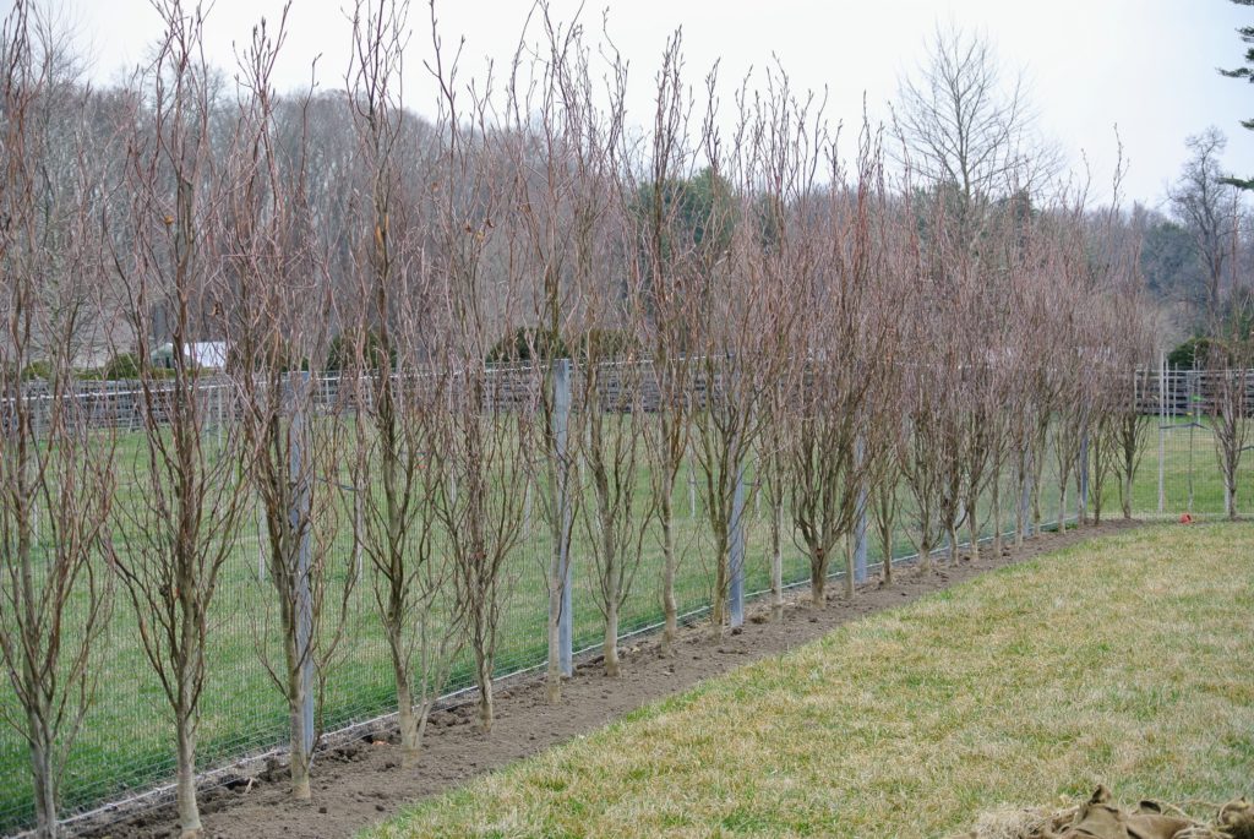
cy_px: 420
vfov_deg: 15.9
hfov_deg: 23.6
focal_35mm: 86
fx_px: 2999
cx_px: 627
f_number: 4
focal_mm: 31.9
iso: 100
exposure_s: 1/250
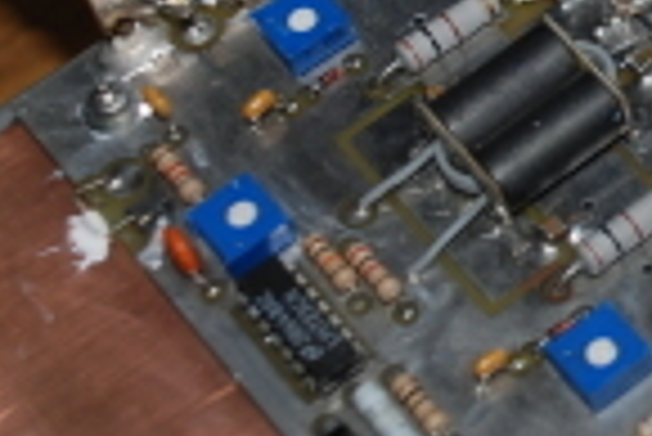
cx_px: 863
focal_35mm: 189
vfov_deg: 7.3
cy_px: 13
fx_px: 3426
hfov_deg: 10.6
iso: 200
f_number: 4.5
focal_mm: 38
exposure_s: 1/60
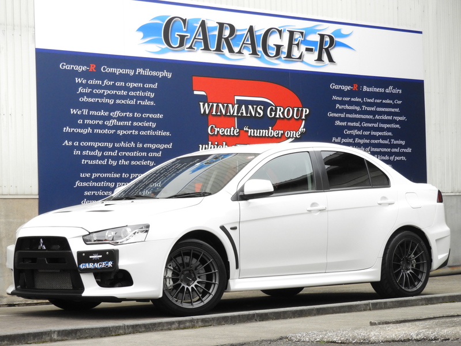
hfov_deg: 17.1
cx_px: 230
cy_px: 173
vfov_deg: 12.9
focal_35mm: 115
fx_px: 1532
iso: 400
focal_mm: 20.6
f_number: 5
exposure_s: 1/30
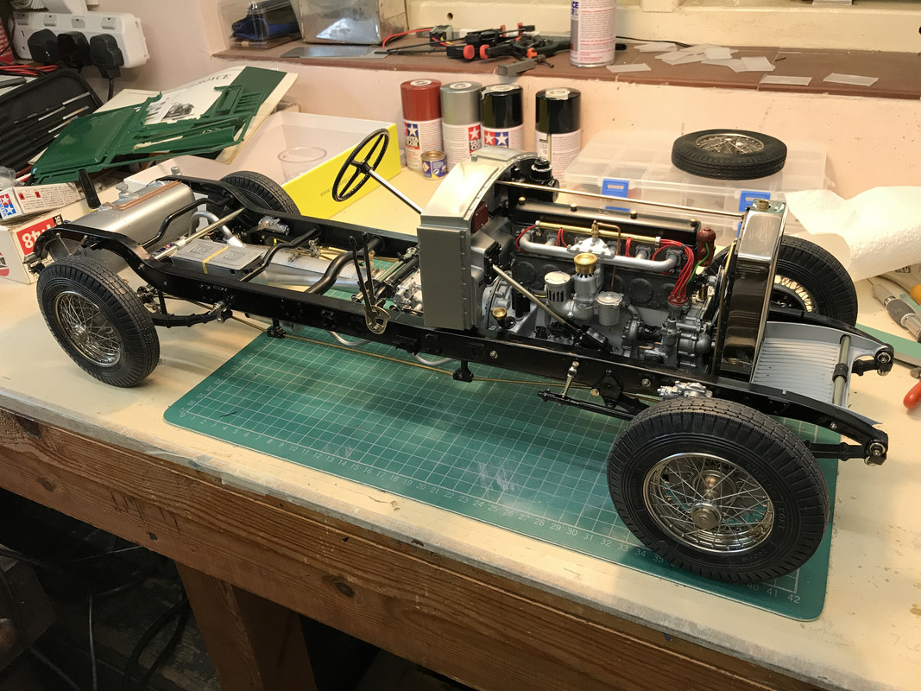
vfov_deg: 49.7
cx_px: 460
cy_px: 346
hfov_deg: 63.4
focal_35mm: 28
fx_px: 745
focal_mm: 3.99
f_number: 1.8
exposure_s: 1/33
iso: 32
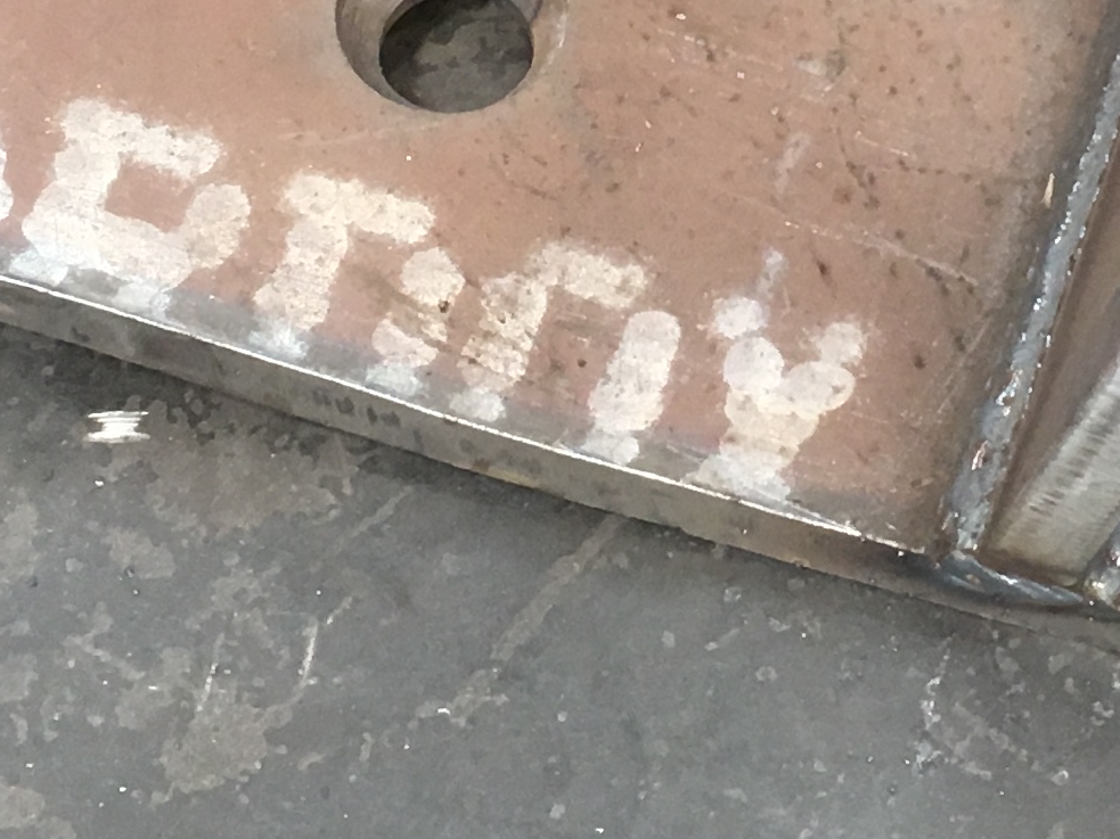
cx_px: 1025
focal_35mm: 119
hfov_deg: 16.3
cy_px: -41
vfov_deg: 12.3
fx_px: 3850
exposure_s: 1/33
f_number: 2.2
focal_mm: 4.15
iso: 50
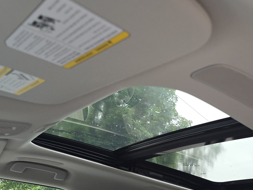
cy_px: 137
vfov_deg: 37.9
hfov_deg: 48.1
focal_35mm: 37
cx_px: 192
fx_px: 270
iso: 160
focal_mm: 6.3
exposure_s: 1/180
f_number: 1.7
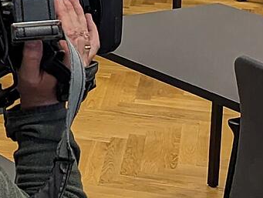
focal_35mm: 144
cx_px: -287
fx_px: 1096
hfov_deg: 12.0
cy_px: -70
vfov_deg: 10.1
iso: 109
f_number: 1.85
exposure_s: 1/200
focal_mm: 6.81
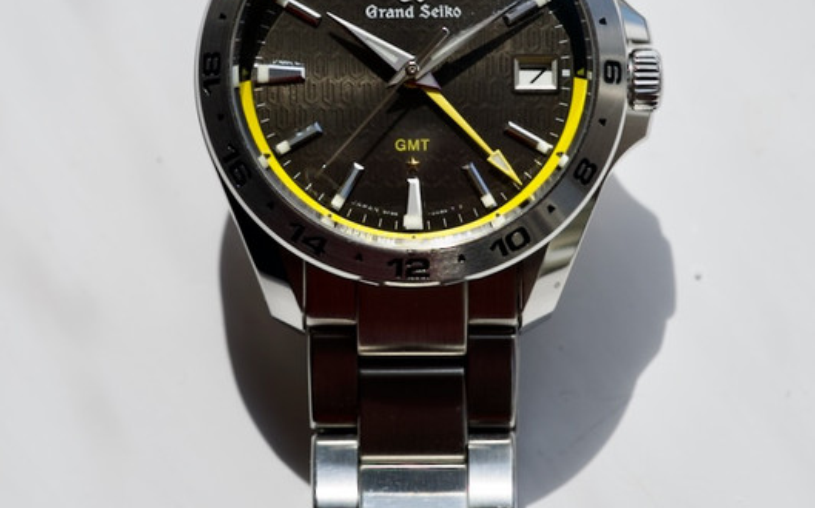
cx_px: 409
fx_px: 4107
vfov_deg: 7.1
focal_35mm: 185
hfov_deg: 11.3
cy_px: 188
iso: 100
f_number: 8
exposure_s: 1/400
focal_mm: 120
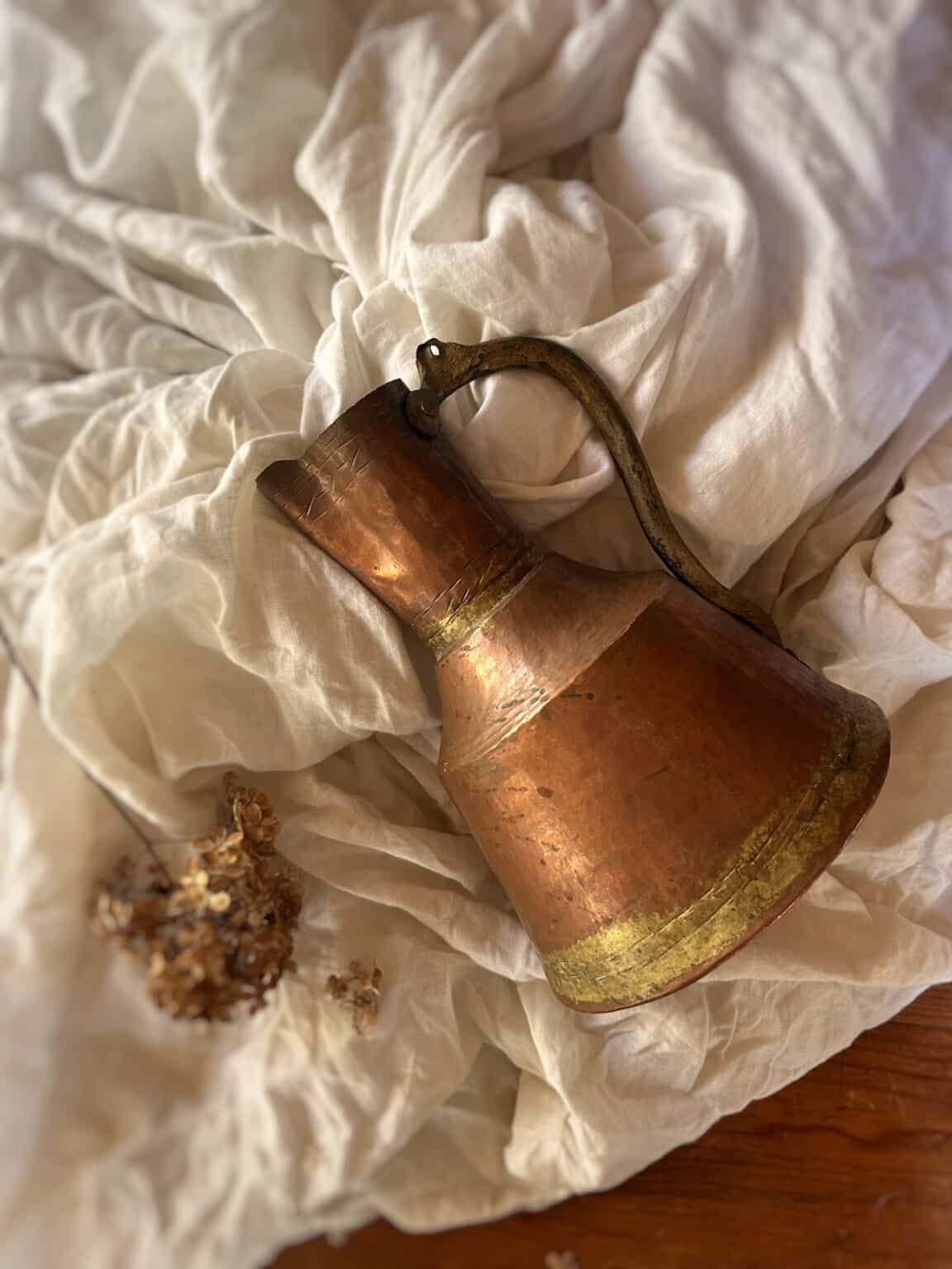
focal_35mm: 26
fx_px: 953
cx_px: 476
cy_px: 634
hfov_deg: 53.1
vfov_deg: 67.3
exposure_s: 1/108
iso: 125
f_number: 1.5
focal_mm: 5.7
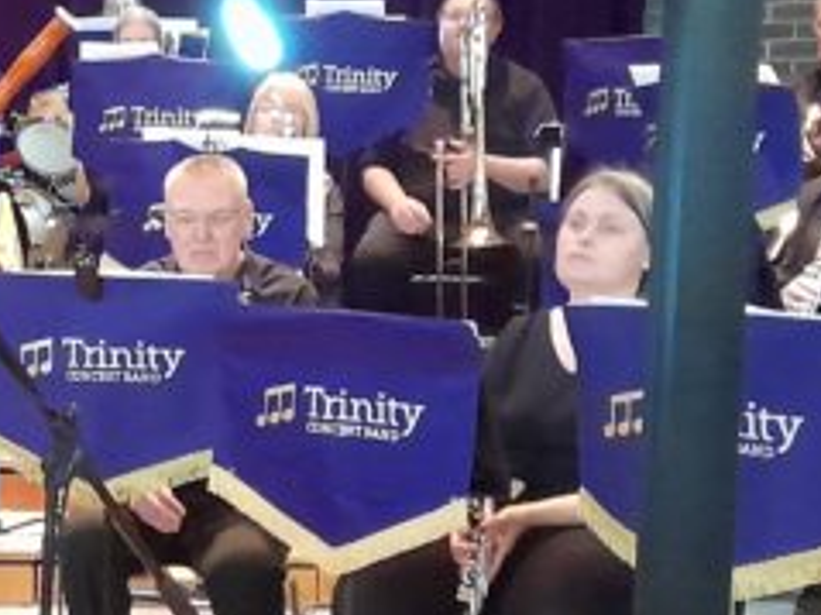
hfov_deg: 17.4
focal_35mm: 107
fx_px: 2536
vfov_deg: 13.8
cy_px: 368
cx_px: -199
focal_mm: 4.6
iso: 1000
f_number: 2
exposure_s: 1/20
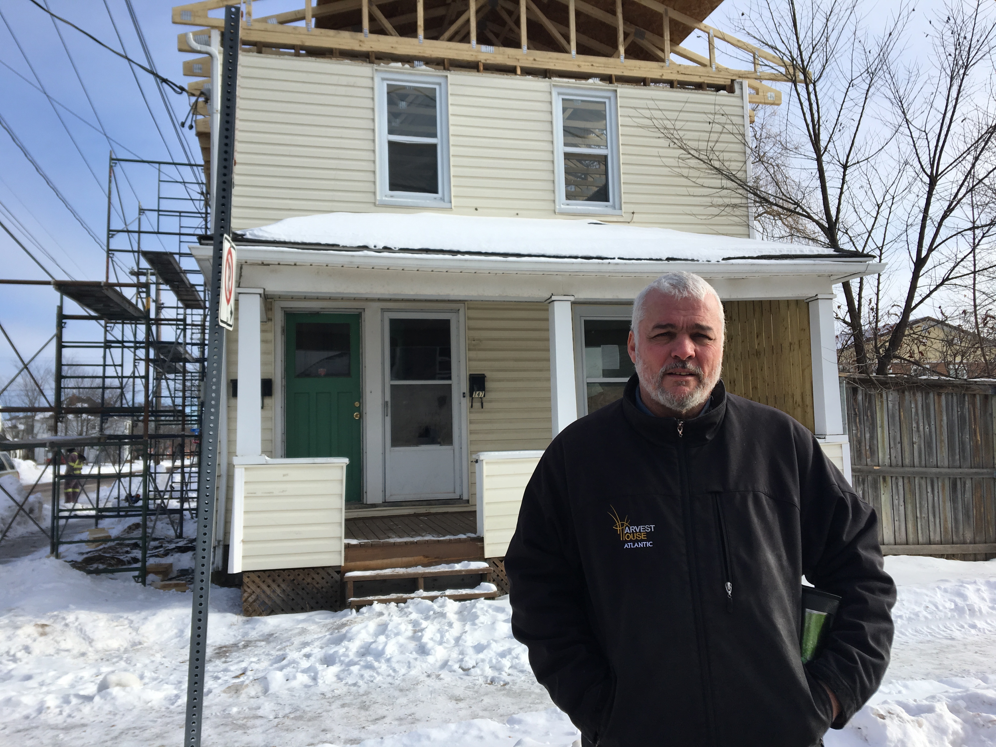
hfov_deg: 61.7
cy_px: 374
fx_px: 834
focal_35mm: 29
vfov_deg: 48.2
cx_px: 498
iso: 25
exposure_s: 1/1304
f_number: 2.2
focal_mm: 4.15
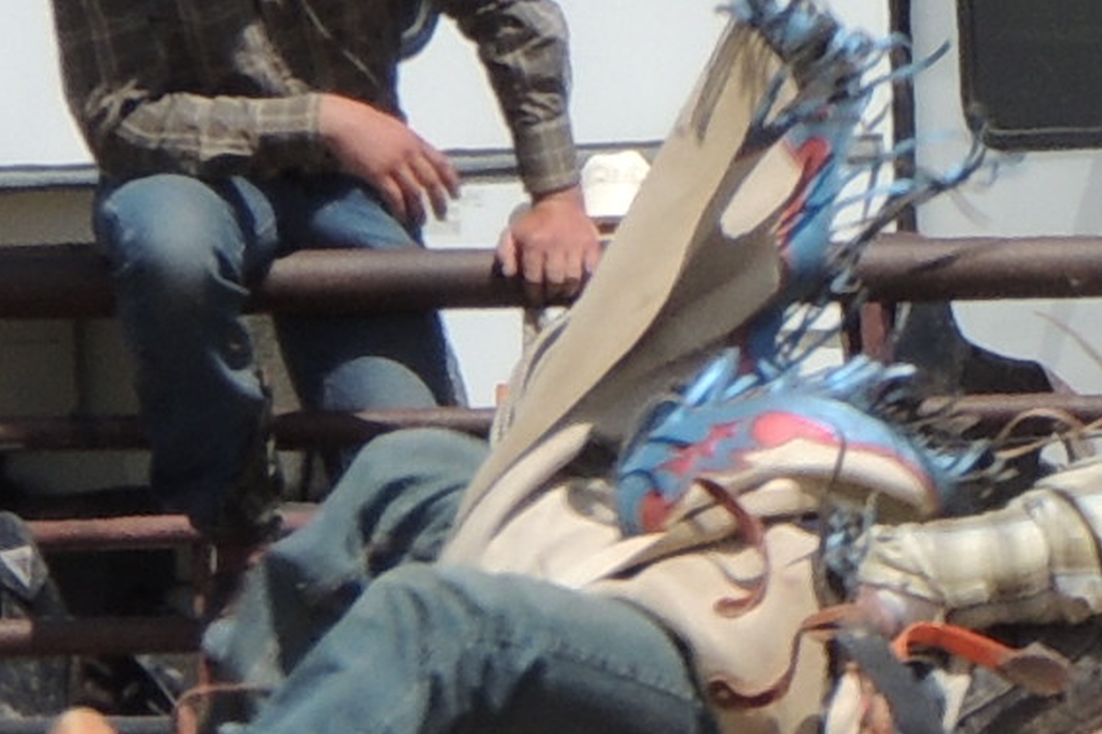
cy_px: 680
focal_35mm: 515
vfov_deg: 2.7
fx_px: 15759
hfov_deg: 4.0
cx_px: 850
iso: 100
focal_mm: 49
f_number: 4.7
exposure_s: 1/800
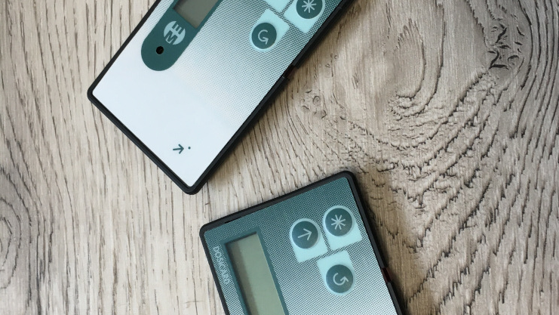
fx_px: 637
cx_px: 284
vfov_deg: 27.7
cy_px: 181
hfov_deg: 47.4
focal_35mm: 43
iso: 32
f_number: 2.2
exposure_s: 1/33
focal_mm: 4.15
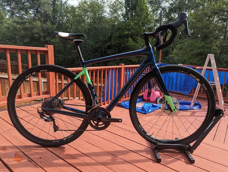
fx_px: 158
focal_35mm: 24
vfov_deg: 56.9
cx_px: 114
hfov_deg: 71.5
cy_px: 86
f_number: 1.85
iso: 38
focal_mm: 6.81
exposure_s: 1/838
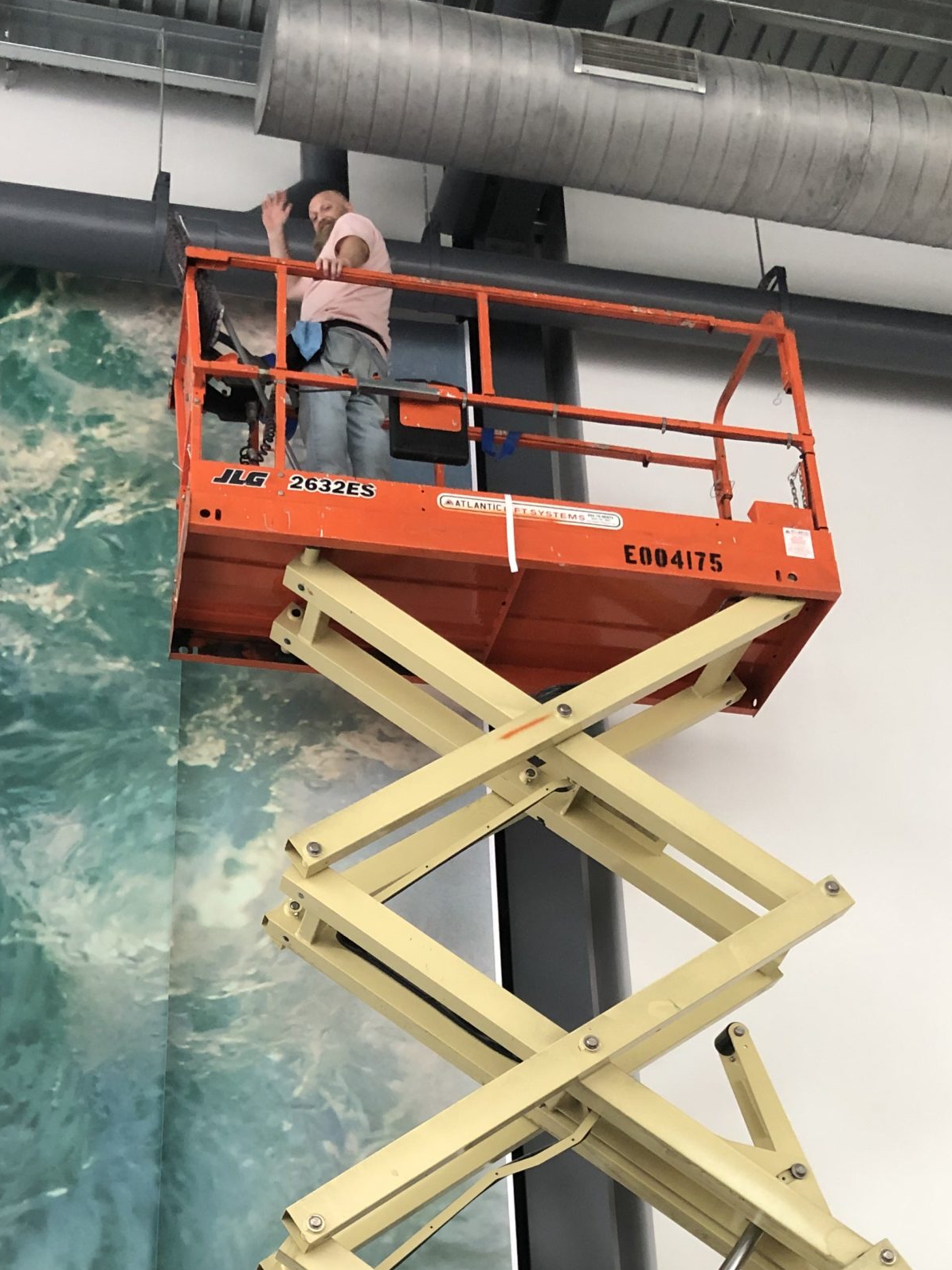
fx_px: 1650
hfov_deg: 31.8
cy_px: 985
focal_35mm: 45
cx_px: 286
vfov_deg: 40.6
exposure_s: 1/15
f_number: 1.8
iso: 64
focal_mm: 4
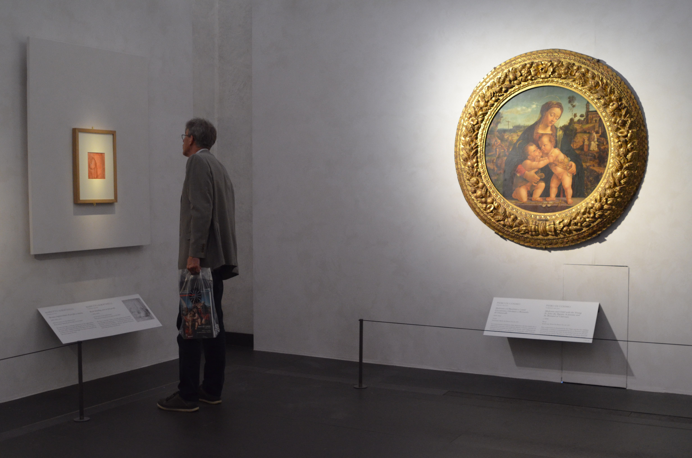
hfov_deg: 46.5
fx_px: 806
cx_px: 346
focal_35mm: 42
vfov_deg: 31.8
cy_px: 229
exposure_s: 1/30
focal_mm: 28
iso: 1600
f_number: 3.5
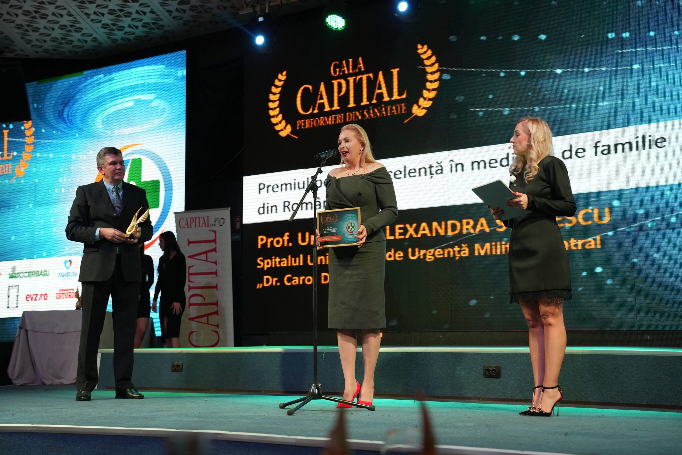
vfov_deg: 28.1
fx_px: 909
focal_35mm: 48
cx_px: 341
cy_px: 228
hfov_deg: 41.1
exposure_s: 1/250
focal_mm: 48
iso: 3200
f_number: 3.5
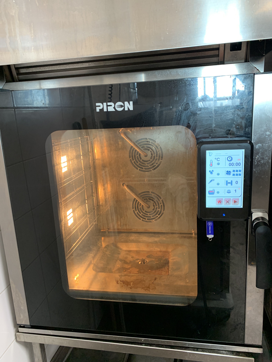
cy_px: 181
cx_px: 136
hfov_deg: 53.1
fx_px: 272
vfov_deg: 67.3
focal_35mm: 26
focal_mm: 4.25
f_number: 1.8
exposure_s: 1/50
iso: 250
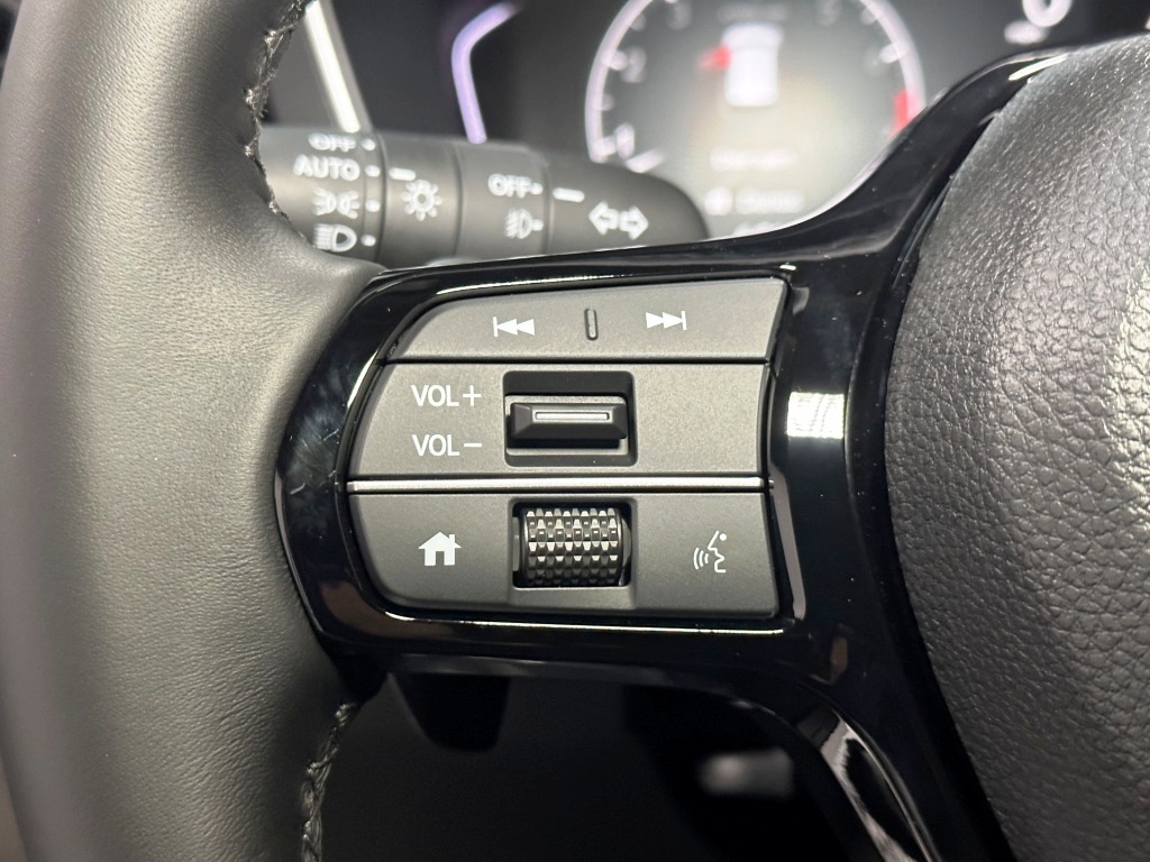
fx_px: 1595
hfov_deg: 39.7
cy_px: 431
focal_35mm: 48
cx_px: 575
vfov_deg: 30.3
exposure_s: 1/30
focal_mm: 6.86
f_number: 1.78
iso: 500
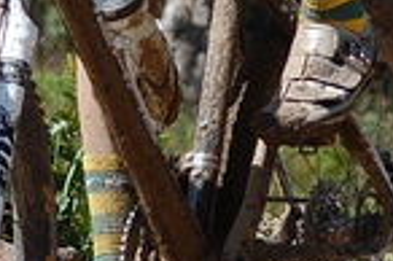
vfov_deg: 2.0
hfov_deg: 3.0
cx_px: 159
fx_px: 7608
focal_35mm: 698
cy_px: -235
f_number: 4.5
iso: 200
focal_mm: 85
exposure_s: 1/1000
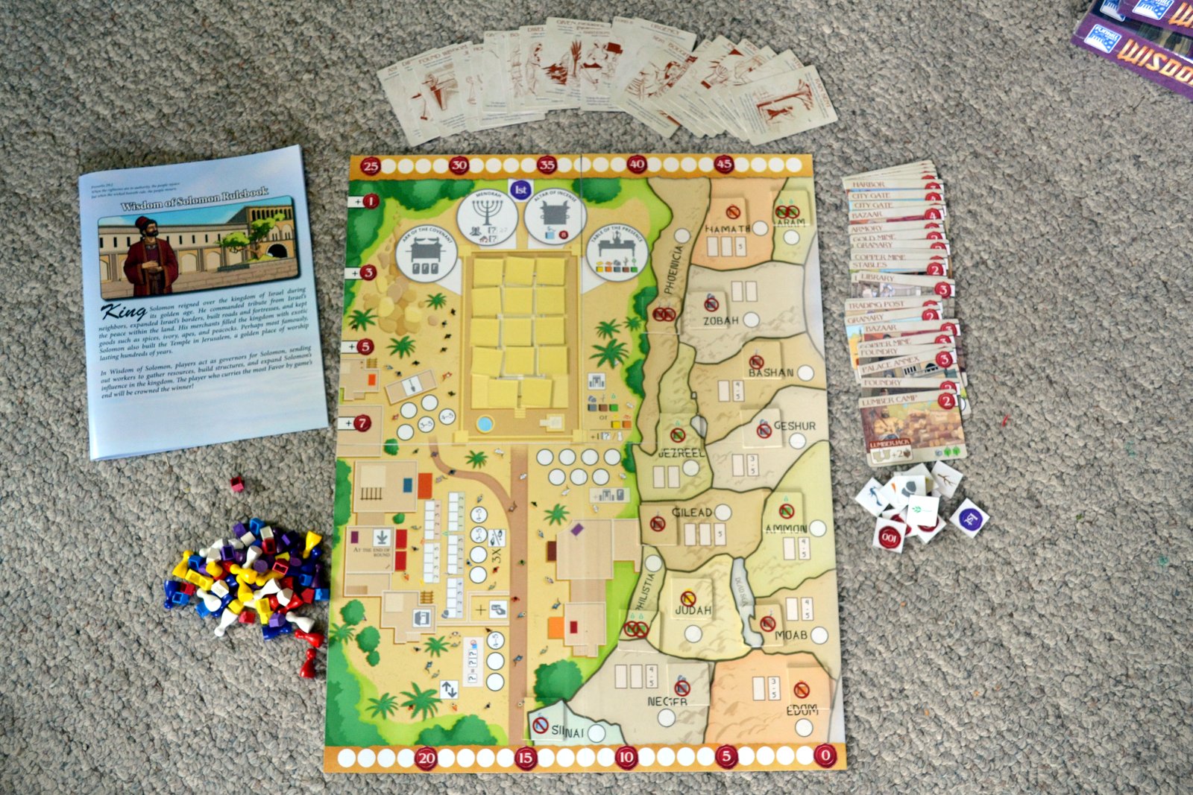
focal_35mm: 33
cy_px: 398
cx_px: 596
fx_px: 1094
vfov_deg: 40.0
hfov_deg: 57.2
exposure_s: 1/60
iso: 560
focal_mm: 22
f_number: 4
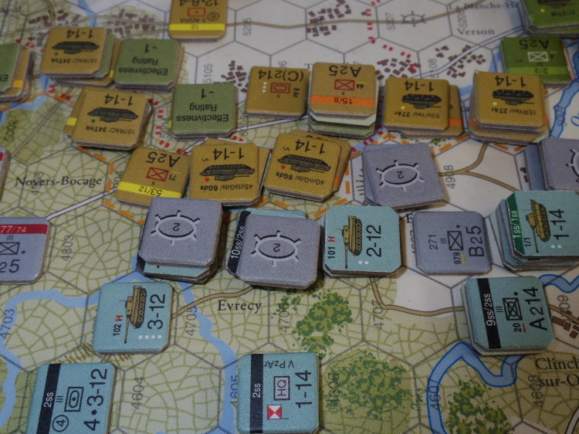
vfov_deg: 36.8
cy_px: 217
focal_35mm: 39
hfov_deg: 47.9
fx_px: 652
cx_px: 290
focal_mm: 8.5
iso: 125
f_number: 7.1
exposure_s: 1/20
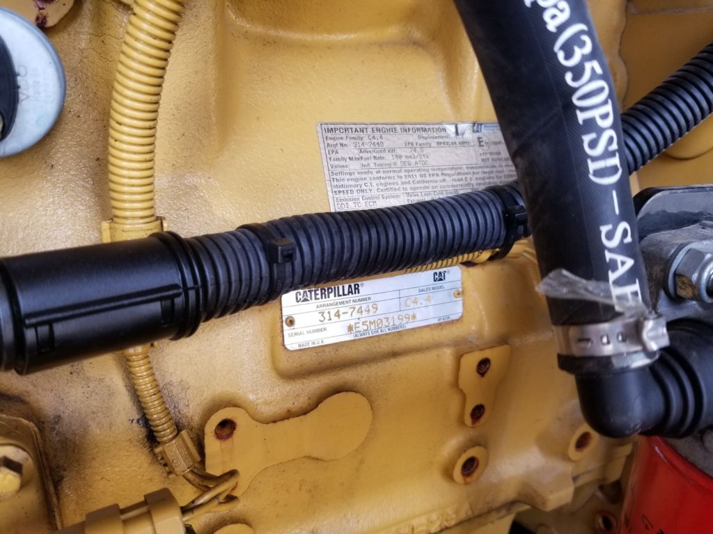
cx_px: 356
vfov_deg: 53.1
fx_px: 536
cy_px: 267
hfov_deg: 67.3
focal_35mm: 26
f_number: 1.7
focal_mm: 4.25
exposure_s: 1/105
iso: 50
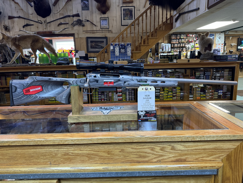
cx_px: 122
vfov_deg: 56.8
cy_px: 92
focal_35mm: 24
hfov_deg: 71.6
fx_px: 168
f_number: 1.78
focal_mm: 6.76
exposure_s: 1/60
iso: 200
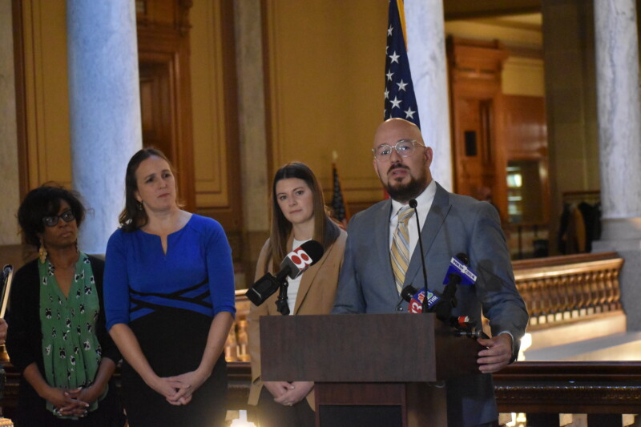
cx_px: 320
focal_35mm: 120
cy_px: 214
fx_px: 2136
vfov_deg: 11.4
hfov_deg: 17.1
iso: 9000
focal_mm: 80
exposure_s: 1/125
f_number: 4.8
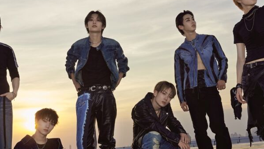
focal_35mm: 61
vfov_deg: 19.7
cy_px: 88
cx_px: 127
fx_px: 427
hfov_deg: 34.4
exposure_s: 1/250
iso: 400
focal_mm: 34
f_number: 8
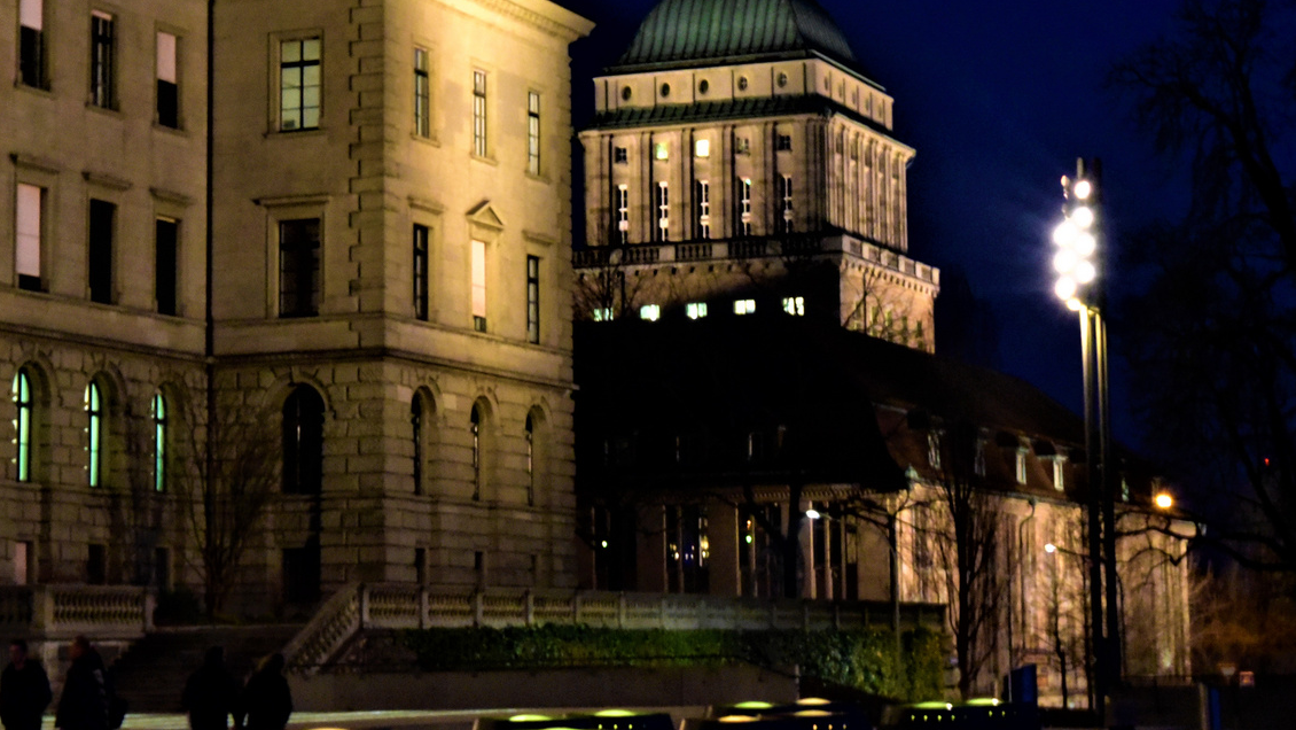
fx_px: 3093
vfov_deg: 13.4
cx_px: 557
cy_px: 193
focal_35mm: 90
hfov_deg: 23.6
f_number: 6.3
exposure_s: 1/20
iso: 12800
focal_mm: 60
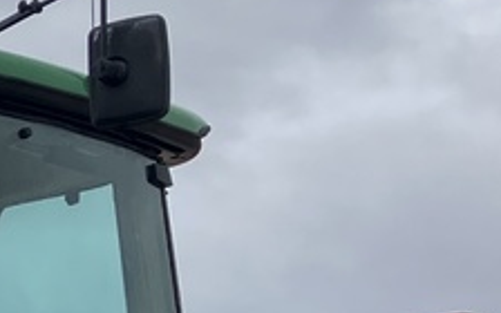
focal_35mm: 181
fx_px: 2471
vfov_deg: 7.1
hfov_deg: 9.9
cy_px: 539
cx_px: -784
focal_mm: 3.99
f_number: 1.8
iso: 32
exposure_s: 1/2703
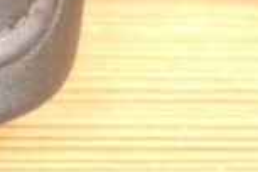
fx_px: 1304
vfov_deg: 7.0
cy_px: -270
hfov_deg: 9.5
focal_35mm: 182
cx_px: -447
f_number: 3
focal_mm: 10.6
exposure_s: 1/40
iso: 1600
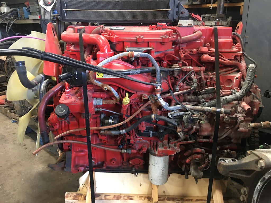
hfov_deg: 61.7
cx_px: 136
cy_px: 102
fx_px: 227
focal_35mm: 29
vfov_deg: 48.2
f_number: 2.2
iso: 80
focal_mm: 4.15
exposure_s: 1/8
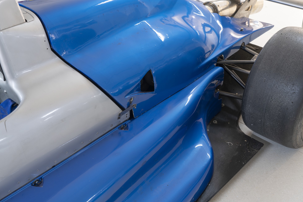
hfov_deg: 48.4
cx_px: 155
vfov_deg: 33.4
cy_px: 99
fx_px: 337
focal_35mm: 40
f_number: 8
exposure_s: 3.2
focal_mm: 39
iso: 100
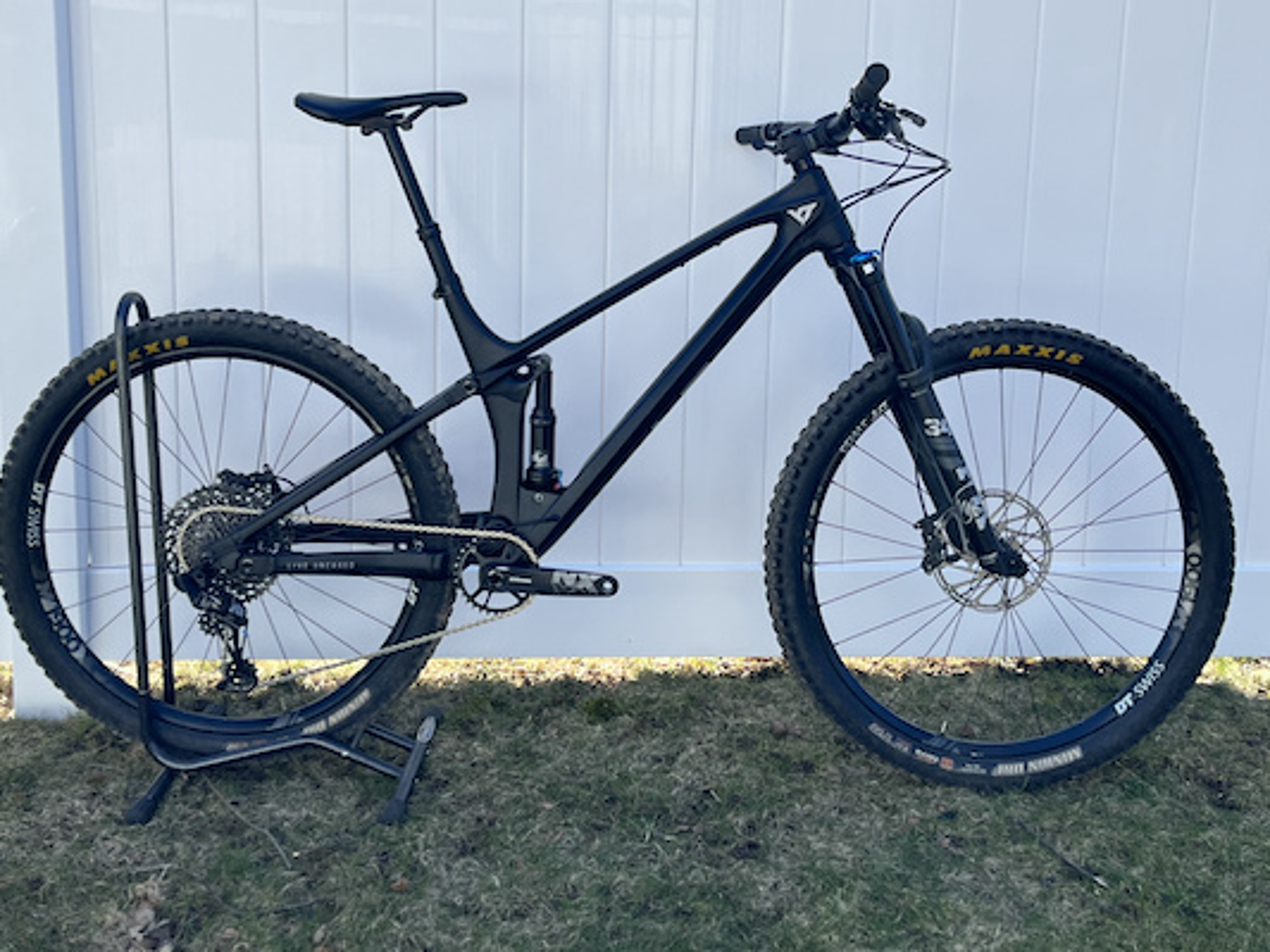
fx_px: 1431
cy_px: 343
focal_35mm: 39
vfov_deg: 36.6
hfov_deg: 47.9
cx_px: 648
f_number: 1.6
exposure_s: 1/1517
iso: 50
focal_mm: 5.1
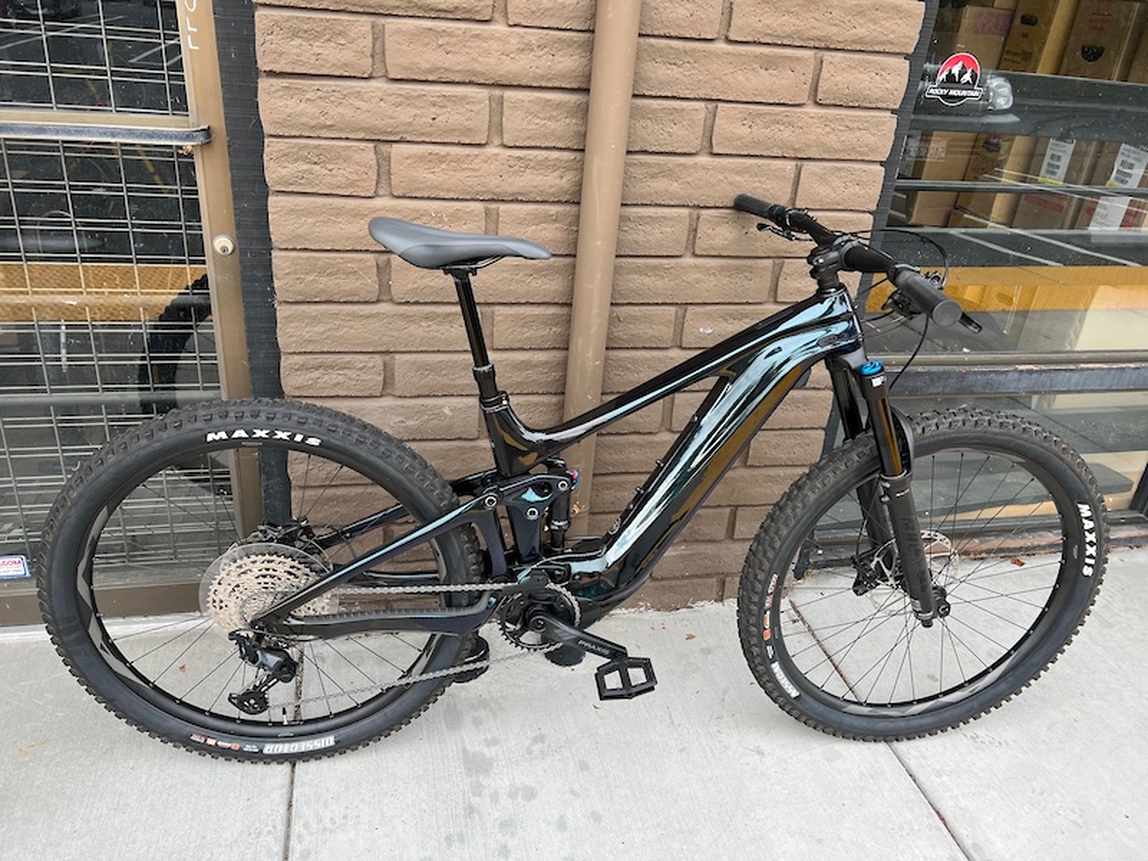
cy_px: 430
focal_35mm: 26
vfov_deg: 53.1
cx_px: 574
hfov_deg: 67.3
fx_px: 862
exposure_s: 1/416
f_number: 1.5
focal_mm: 5.7
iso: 50
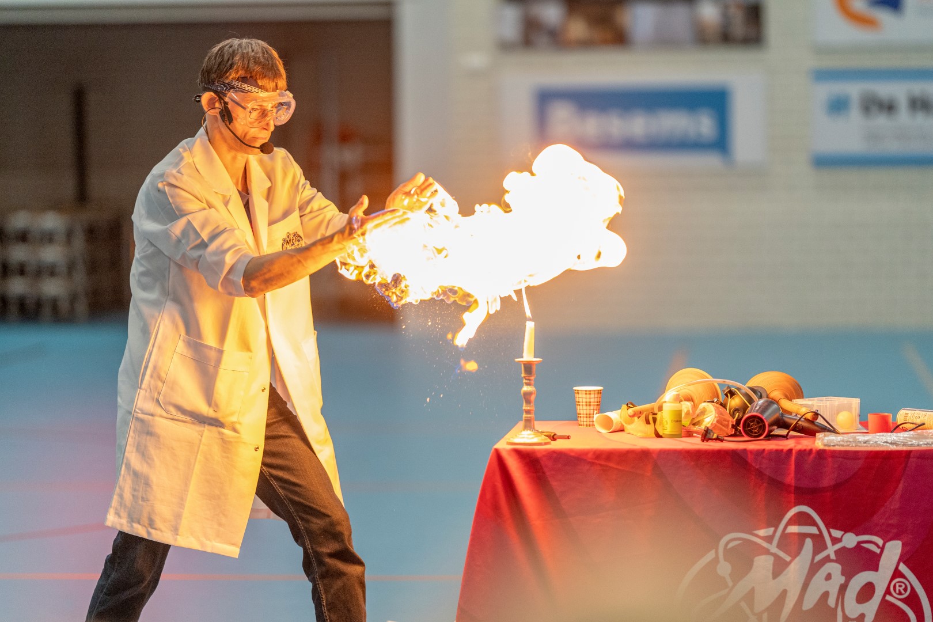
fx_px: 3498
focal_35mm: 135
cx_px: 466
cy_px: 311
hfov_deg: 15.2
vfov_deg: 10.2
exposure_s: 1/500
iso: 3200
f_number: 1.8
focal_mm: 135
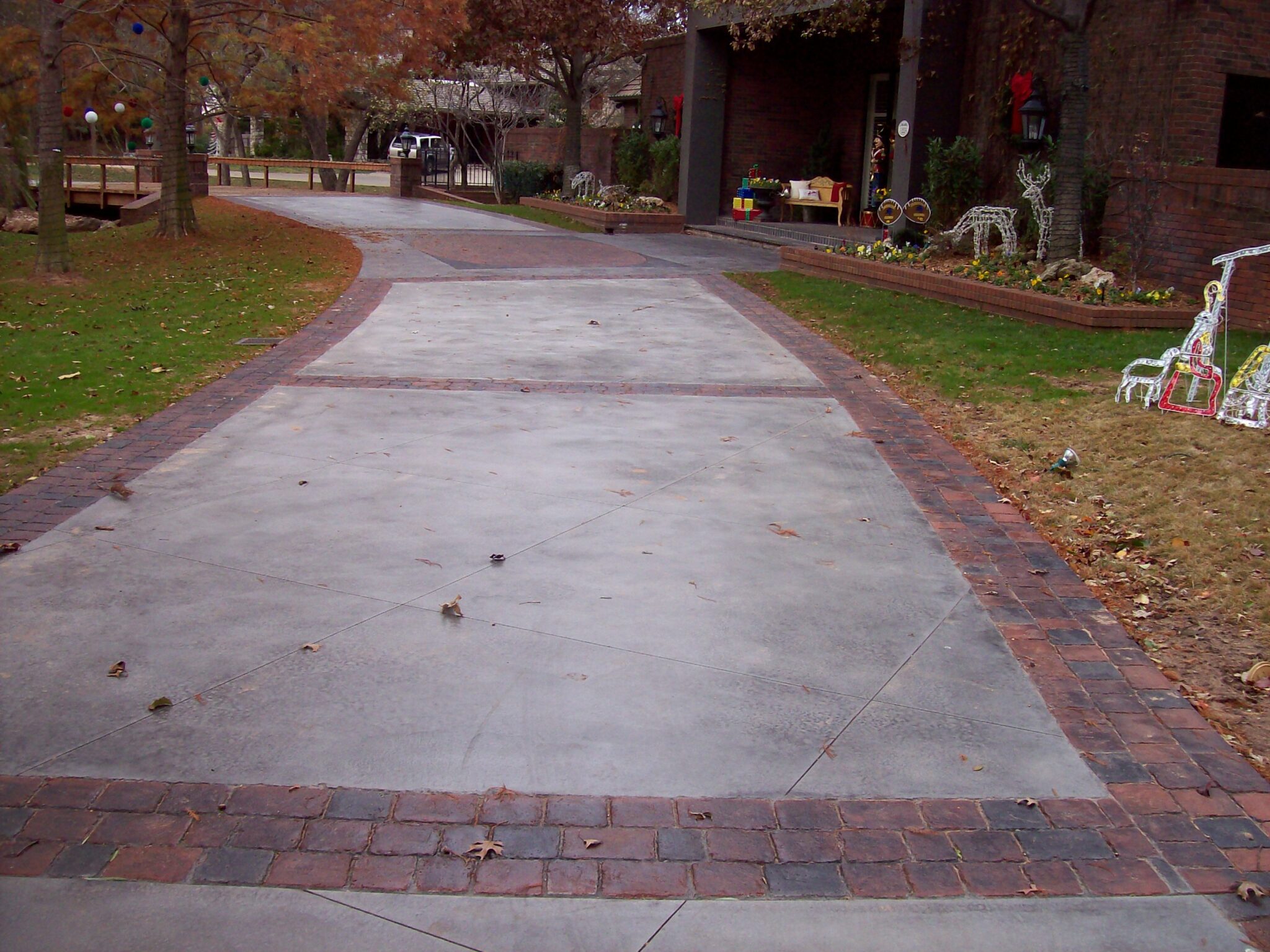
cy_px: 476
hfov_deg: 51.4
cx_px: 635
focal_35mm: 36
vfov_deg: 39.6
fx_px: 1320
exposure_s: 1/437
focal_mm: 6
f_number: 2.7
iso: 80
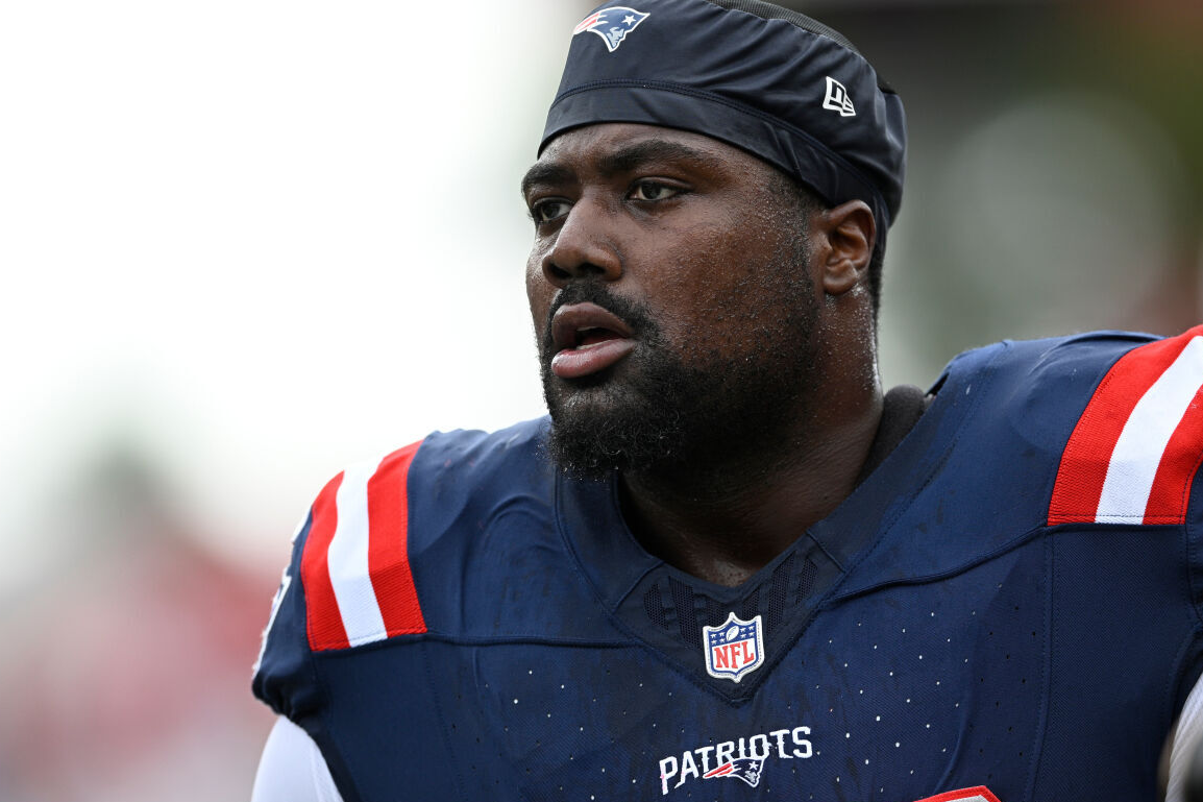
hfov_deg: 3.4
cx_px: 695
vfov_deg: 2.2
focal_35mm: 611
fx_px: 20413
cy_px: 571
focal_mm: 400
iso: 250
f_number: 2.8
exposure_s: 1/2000
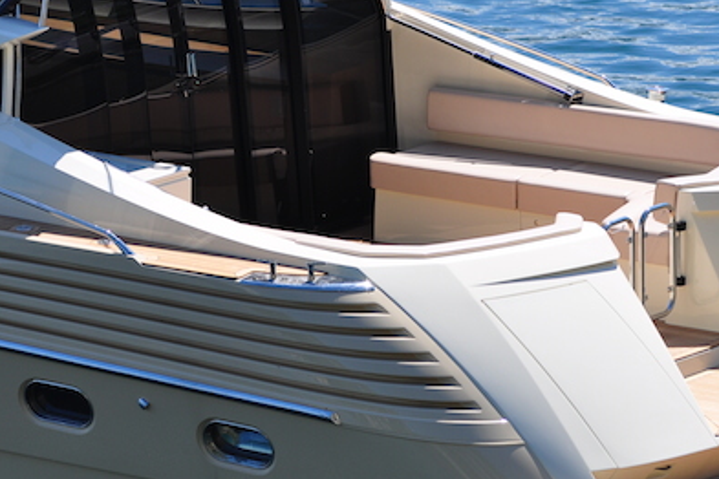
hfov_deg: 5.3
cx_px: 408
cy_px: 175
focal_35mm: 389
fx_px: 7769
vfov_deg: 3.5
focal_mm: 170
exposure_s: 1/1600
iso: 200
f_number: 5
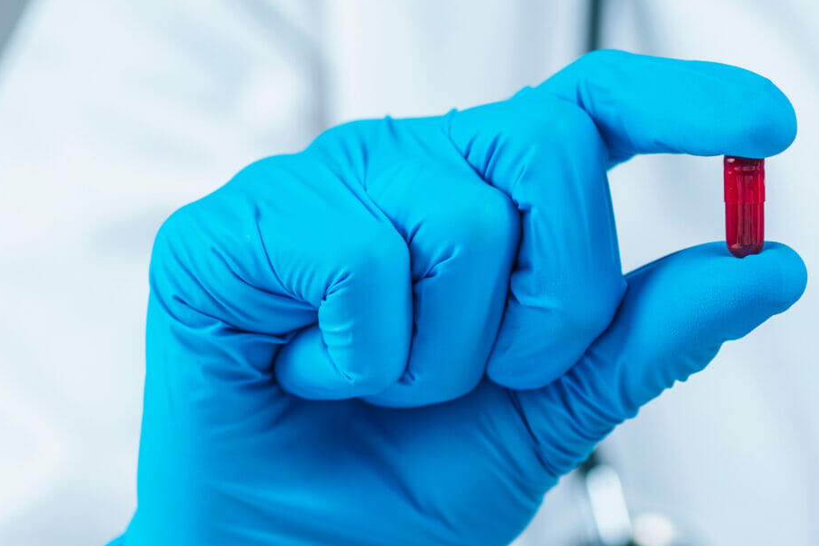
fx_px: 5027
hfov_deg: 9.2
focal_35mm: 221
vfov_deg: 6.2
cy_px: 559
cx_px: 843
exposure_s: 1/160
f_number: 4.5
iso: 64
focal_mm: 105
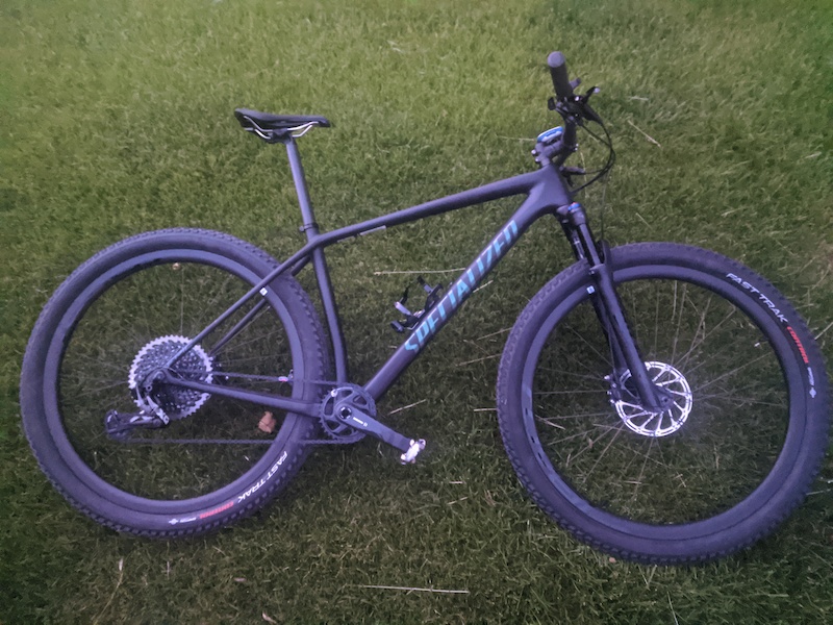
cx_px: 416
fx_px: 626
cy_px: 312
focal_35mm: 26
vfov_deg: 53.1
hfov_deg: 67.3
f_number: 2
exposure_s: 1/15
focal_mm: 4.67
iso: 4483
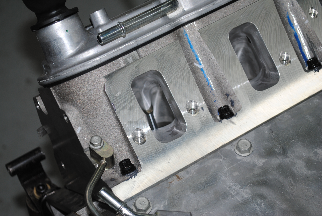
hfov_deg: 24.6
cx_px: 161
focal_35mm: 82
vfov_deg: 16.6
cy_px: 108
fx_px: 739
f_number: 5.6
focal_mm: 55
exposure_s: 1/60
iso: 200
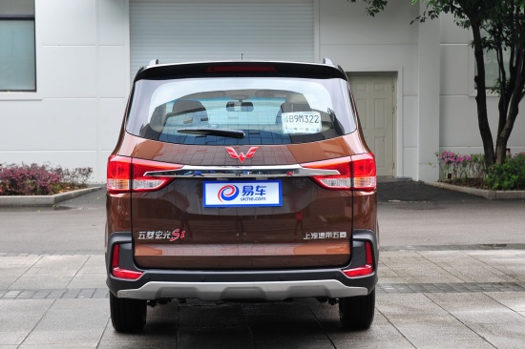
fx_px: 1224
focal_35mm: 84
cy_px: 173
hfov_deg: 24.2
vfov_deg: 16.2
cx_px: 262
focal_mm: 70
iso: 320
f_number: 6.3
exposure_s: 1/50
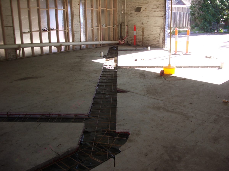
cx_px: 114
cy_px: 86
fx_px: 232
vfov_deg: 40.7
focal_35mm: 35
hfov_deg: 52.6
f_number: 2.6
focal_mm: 5.8
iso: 80
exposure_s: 1/100
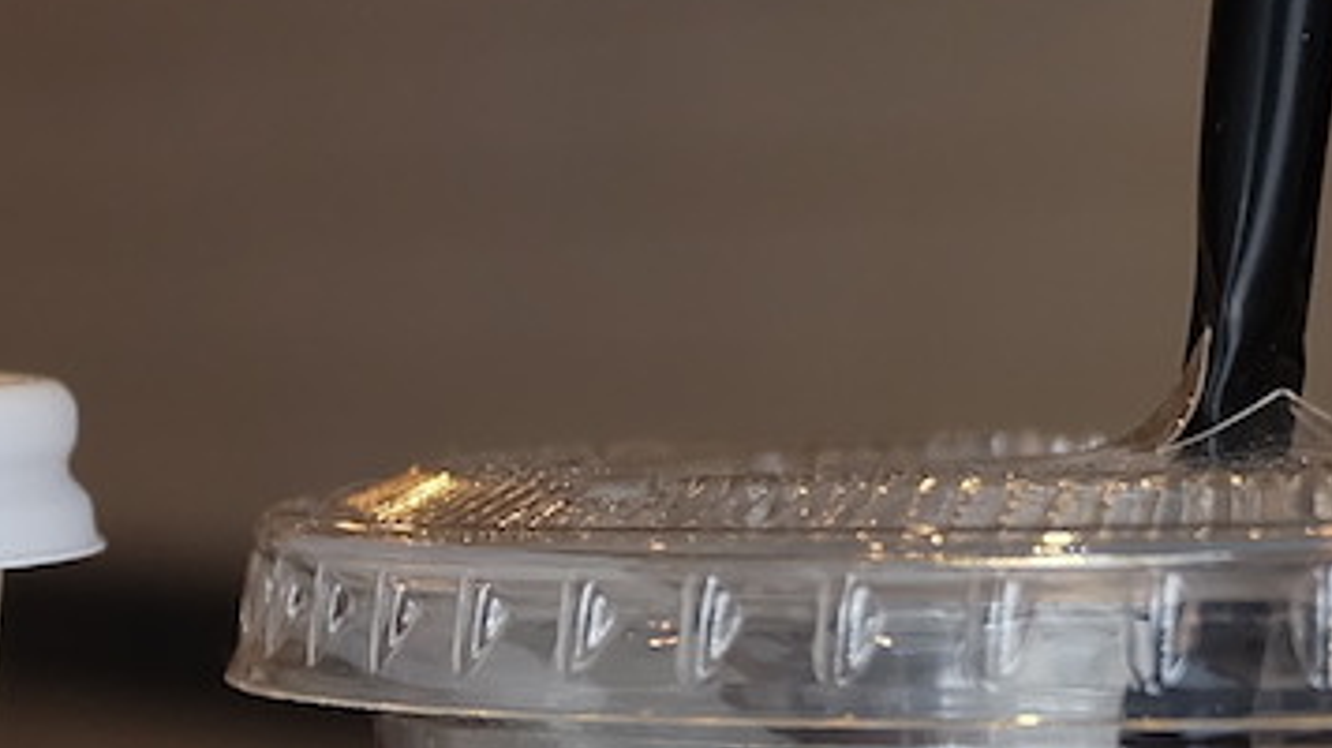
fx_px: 6461
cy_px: 1560
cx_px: -969
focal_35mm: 183
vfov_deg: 6.4
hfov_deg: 11.1
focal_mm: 24.3
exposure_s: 1/90
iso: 400
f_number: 4.2
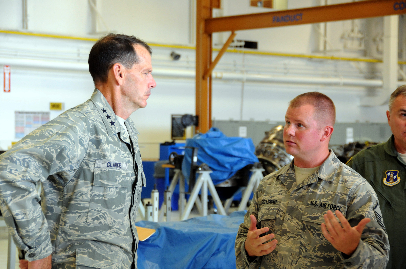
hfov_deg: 20.9
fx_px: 1098
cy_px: 134
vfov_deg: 14.0
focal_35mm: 98
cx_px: 203
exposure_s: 1/125
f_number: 5
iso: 1000
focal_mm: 65
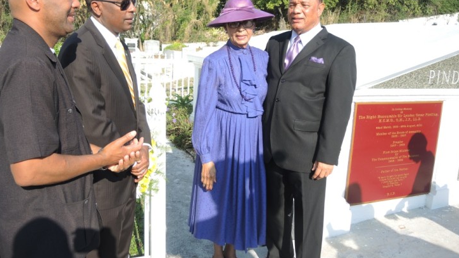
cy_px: 108
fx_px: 377
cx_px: 229
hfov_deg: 62.6
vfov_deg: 37.7
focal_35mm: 31
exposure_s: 1/1000
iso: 80
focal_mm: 6
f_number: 2
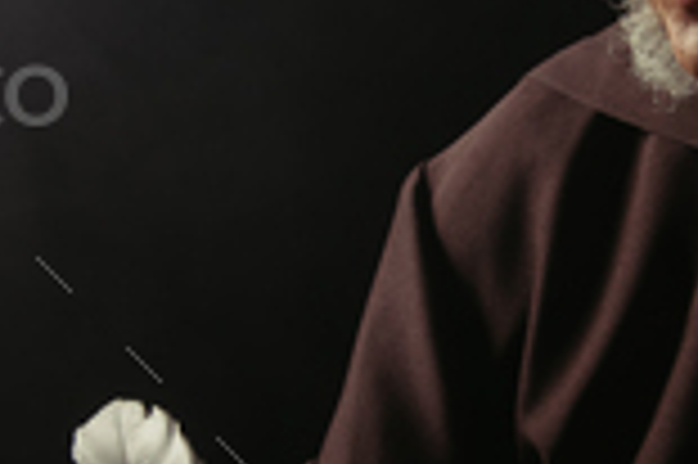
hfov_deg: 16.7
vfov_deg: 11.2
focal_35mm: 122
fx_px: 2363
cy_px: 306
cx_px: 527
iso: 160
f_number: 6.3
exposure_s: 1/160
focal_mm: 32
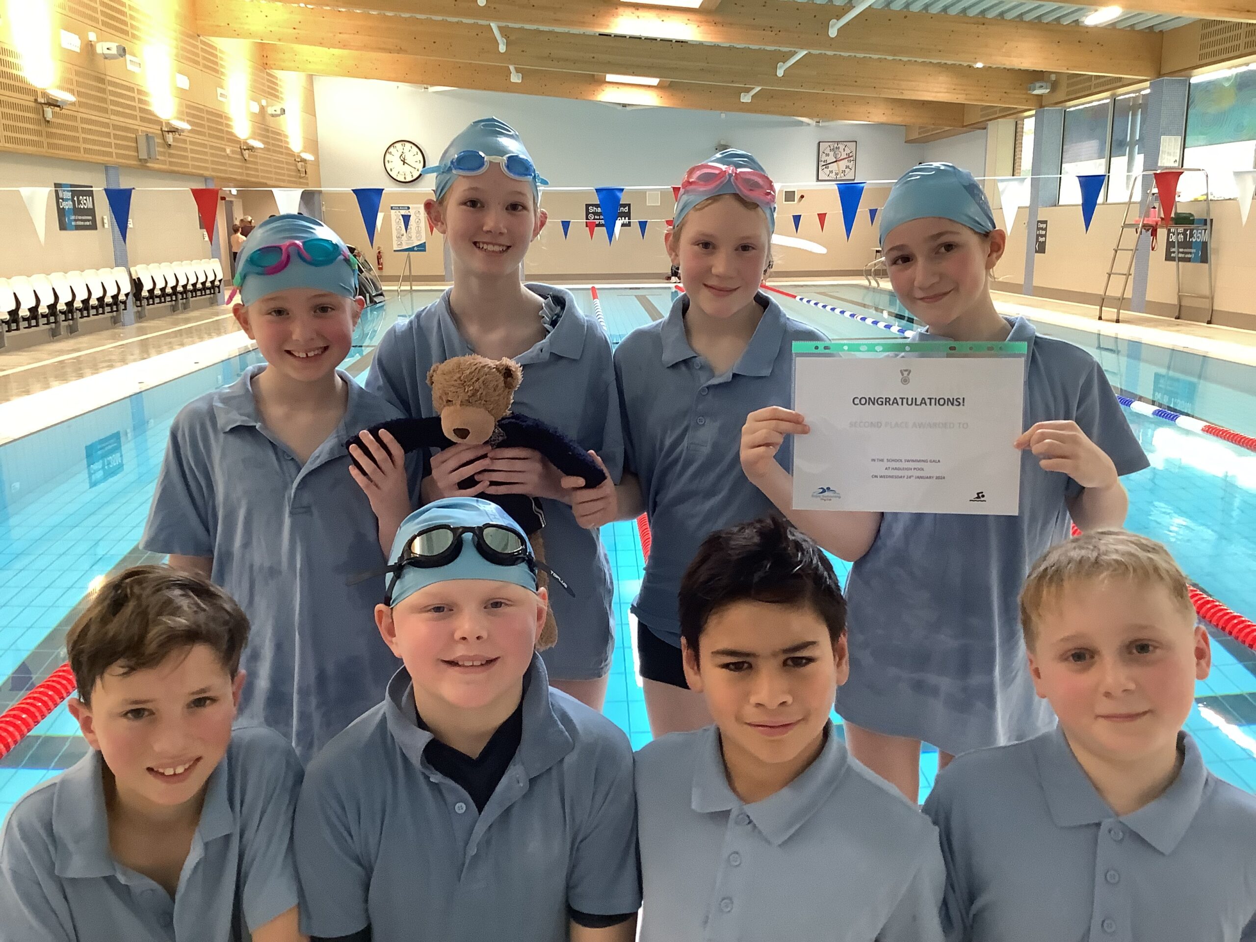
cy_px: 471
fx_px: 1125
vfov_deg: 45.4
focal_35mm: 31
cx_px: 628
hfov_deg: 58.4
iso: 200
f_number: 2.4
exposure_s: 1/50
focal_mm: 3.3
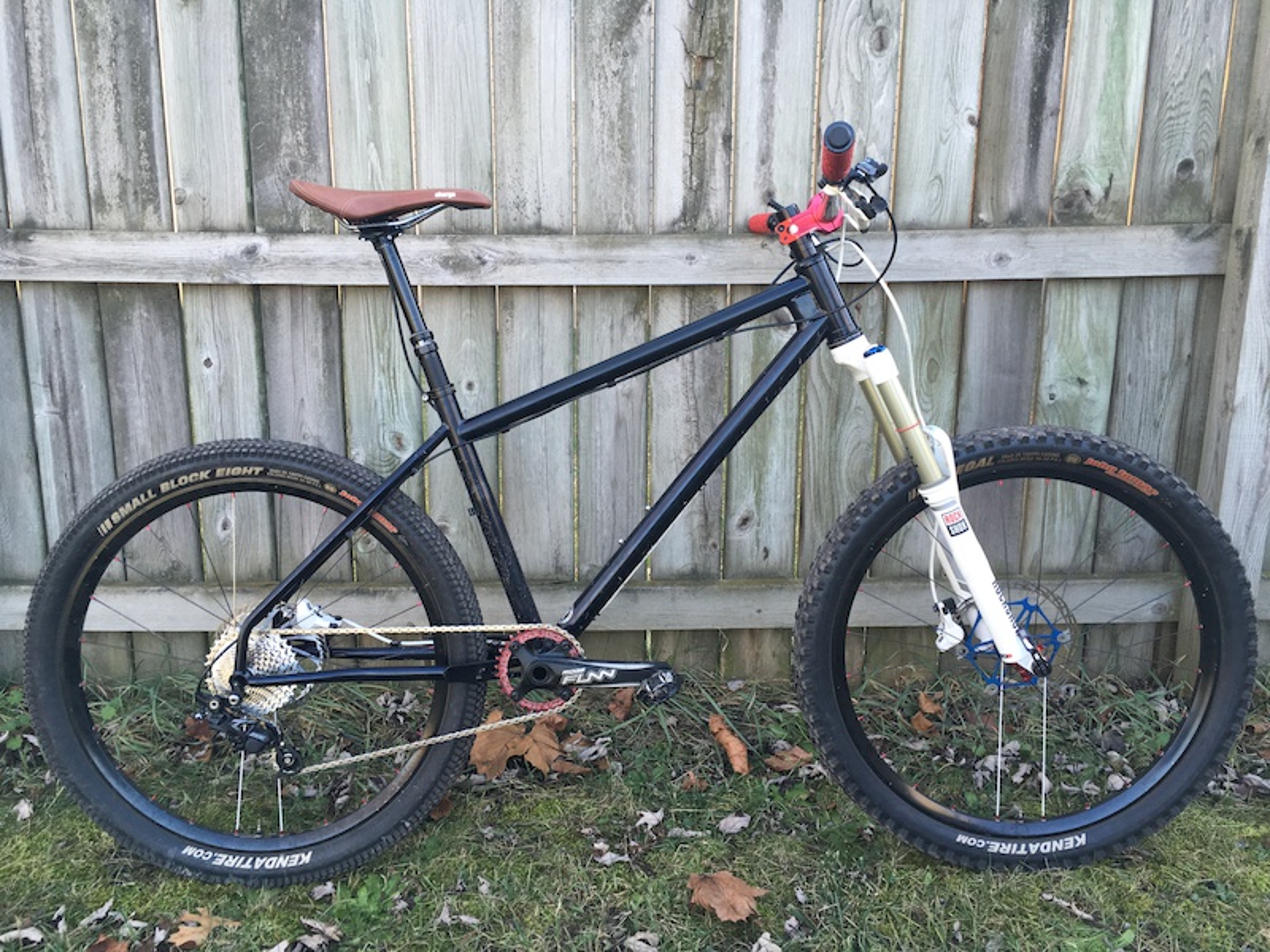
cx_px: 635
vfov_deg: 48.2
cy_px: 476
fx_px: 1064
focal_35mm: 29
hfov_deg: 61.7
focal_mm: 4.15
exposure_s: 1/120
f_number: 2.2
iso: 40
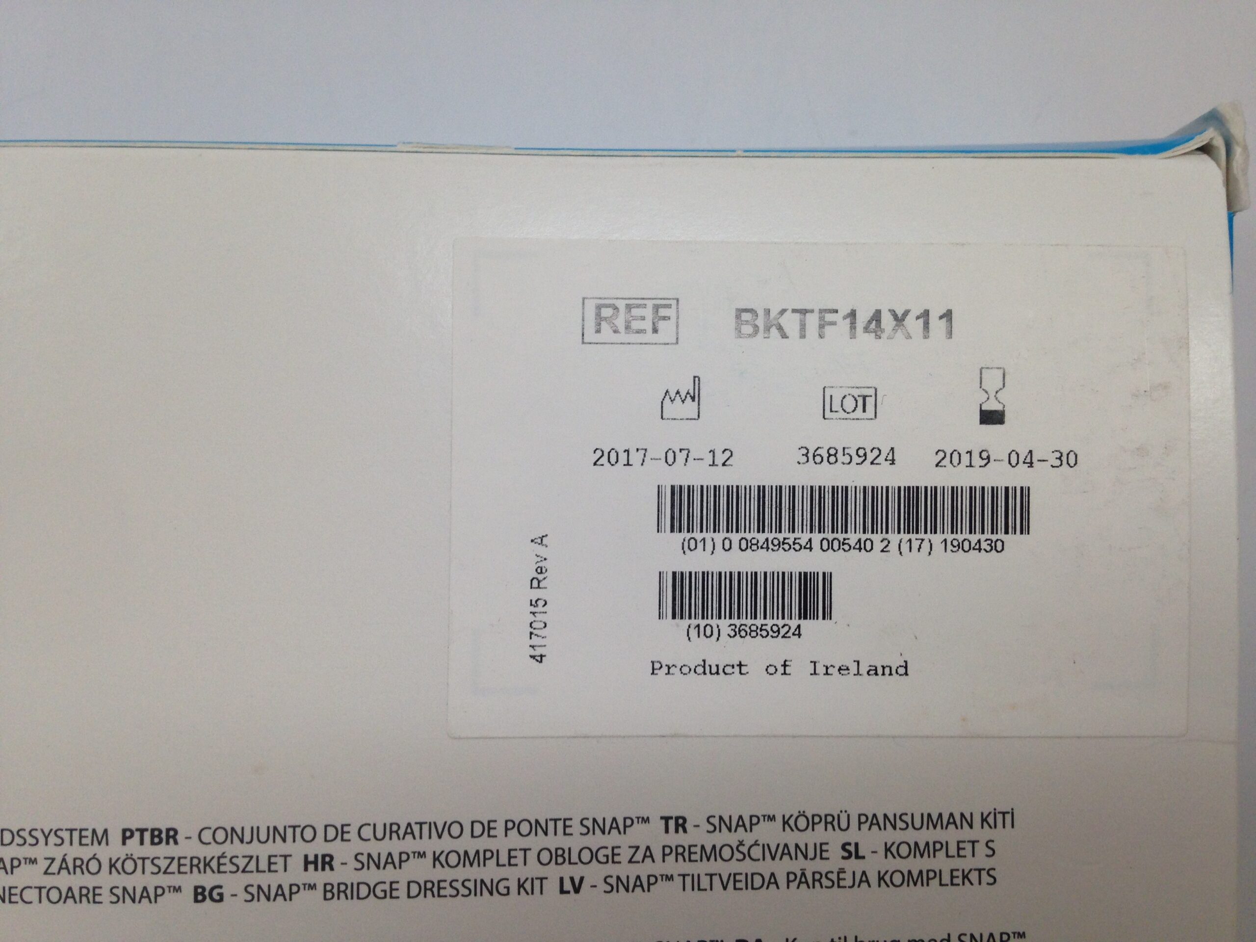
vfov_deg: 42.9
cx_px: 628
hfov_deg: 55.4
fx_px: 1197
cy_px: 471
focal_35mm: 33
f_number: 2.4
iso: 80
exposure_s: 1/120
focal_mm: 4.12
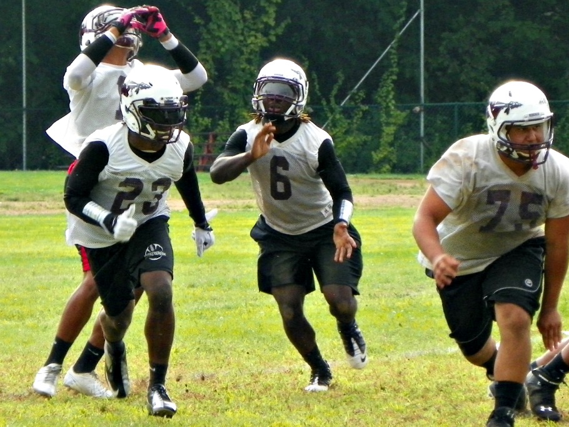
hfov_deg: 6.1
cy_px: 214
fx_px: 5324
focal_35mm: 324
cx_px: 284
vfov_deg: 4.6
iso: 200
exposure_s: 1/400
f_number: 4.5
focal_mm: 57.7
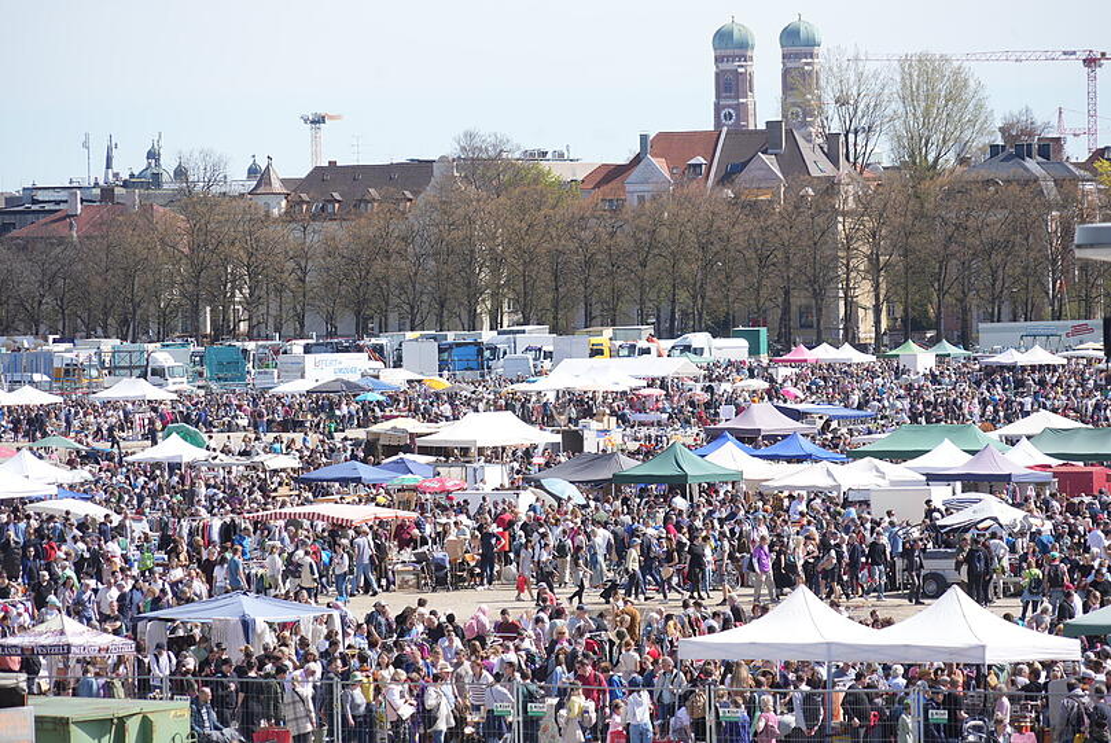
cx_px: 556
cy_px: 372
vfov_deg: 7.0
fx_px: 6116
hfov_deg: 10.4
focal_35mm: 198
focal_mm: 198
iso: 125
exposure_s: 1/250
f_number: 7.1
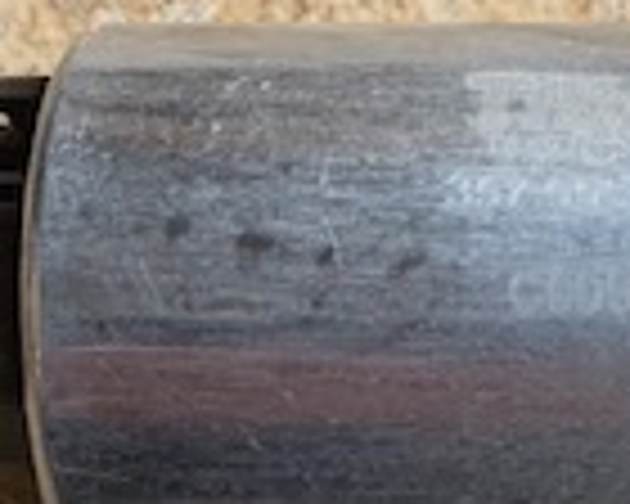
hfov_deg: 16.4
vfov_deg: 12.8
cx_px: 554
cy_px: 670
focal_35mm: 116
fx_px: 2163
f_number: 1.8
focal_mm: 4.25
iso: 80
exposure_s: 1/121
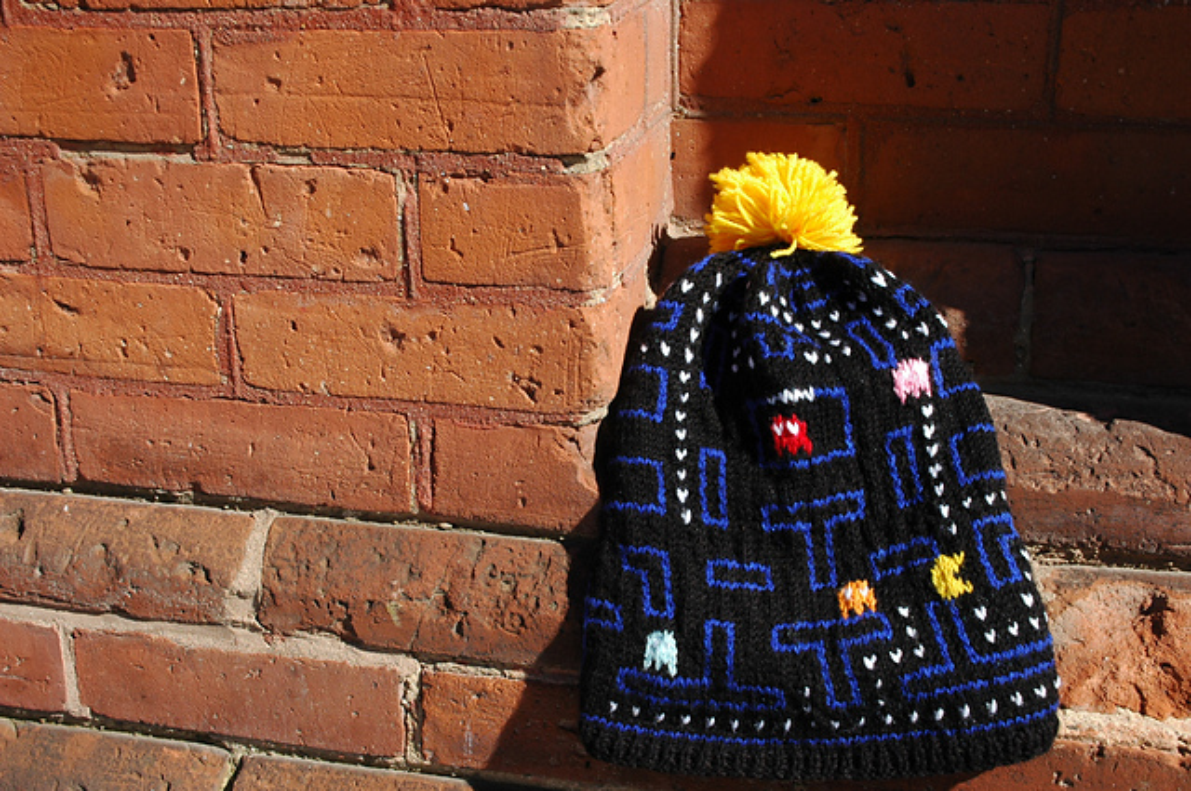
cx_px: 596
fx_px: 1586
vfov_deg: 28.0
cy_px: 396
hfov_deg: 41.2
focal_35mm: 48
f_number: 13
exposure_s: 1/100
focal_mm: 32
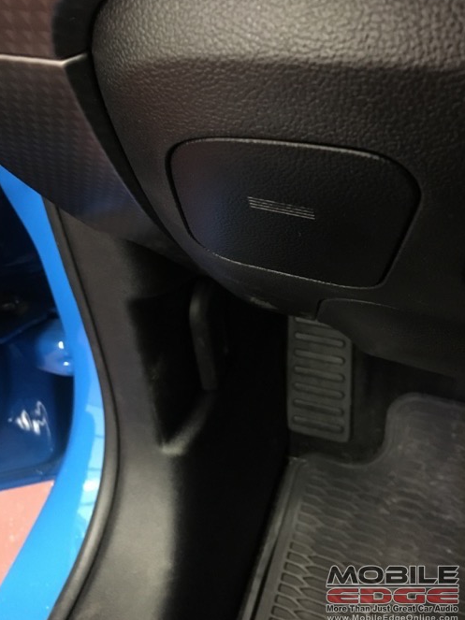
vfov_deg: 52.5
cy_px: 278
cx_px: 215
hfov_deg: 40.7
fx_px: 627
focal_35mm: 35
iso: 500
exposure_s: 1/15
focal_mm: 4.15
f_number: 2.2
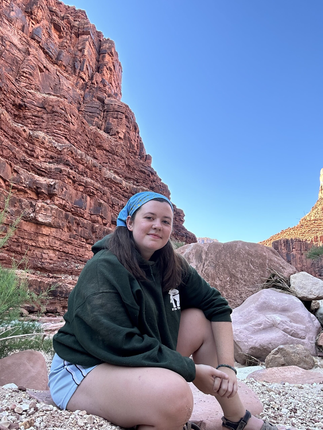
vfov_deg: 60.0
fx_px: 373
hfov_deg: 46.8
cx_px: 162
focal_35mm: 30
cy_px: 215
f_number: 1.9
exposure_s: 1/135
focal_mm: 2.69
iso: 20
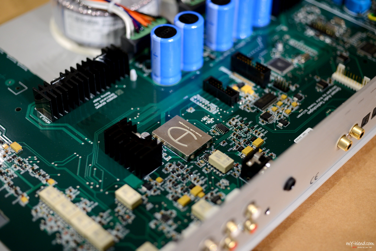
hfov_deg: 36.2
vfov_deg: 24.6
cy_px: 126
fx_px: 575
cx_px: 188
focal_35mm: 55
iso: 800
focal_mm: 55
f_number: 2.8
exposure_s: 1/30
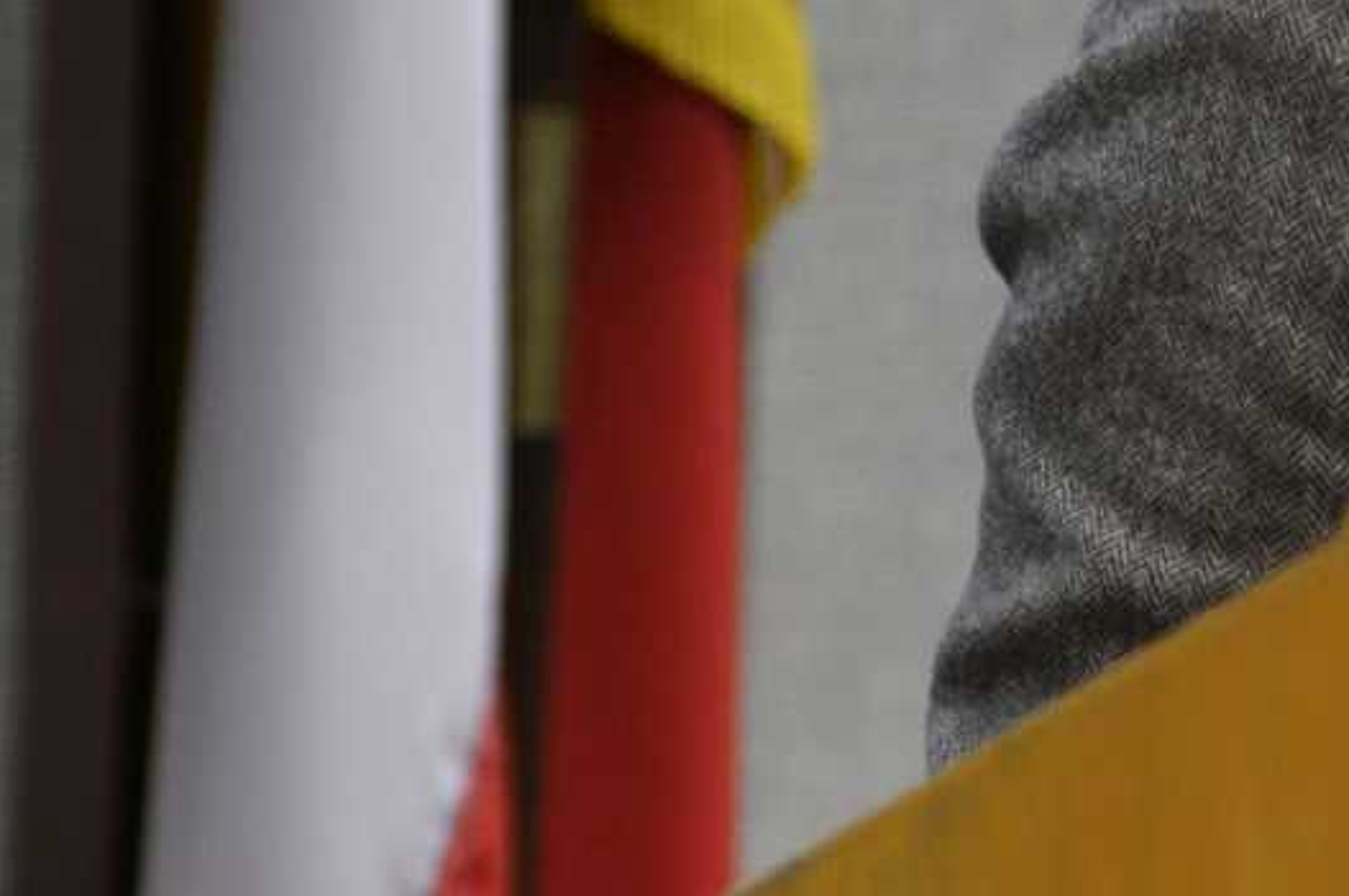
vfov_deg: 3.7
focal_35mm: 369
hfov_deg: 5.5
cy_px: 59
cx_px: 2598
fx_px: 13810
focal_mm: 95
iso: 1000
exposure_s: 1/125
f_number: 2.8
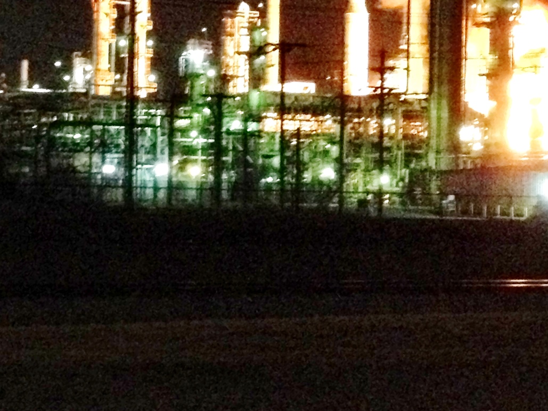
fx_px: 1757
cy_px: 80
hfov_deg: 17.6
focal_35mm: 111
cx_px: 136
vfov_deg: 13.3
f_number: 2.4
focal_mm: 4.28
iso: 800
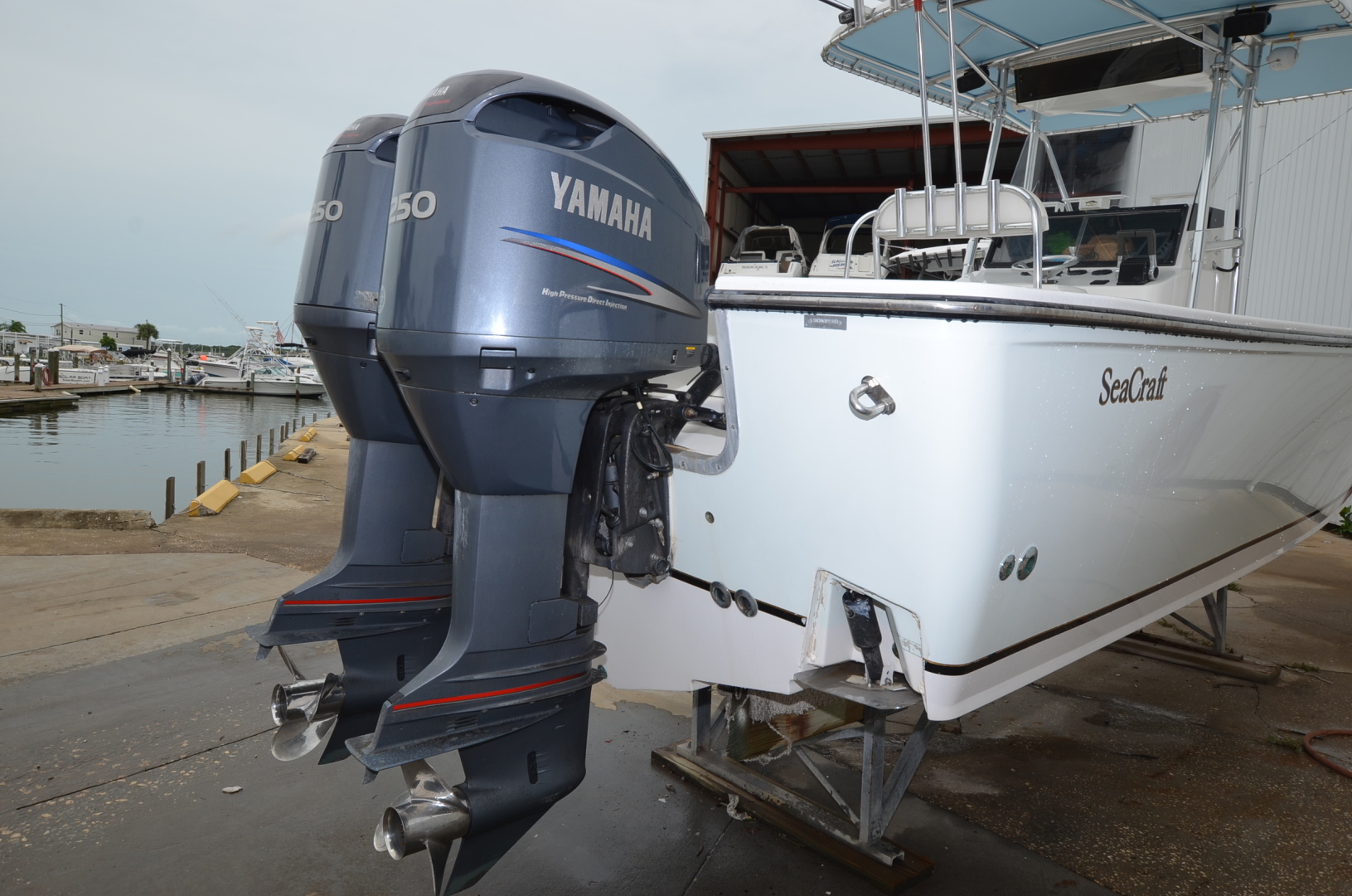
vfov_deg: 59.3
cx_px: 676
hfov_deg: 81.3
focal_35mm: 21
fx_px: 787
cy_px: 448
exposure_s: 1/250
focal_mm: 14
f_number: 8
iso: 125
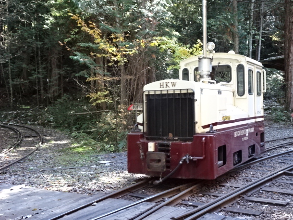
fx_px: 355
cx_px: 153
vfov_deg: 34.3
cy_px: 109
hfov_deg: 44.8
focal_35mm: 42
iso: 640
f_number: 4
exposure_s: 1/40
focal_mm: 6.8
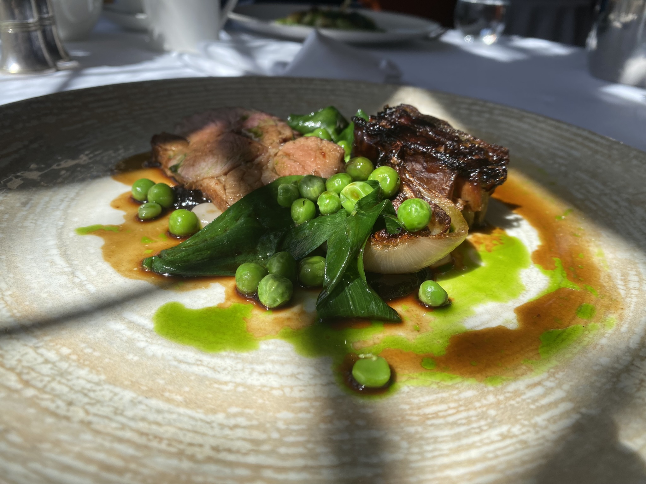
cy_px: 242
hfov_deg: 69.4
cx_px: 323
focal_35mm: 25
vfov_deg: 54.9
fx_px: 467
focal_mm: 4.25
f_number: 1.8
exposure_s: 1/2463
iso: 32
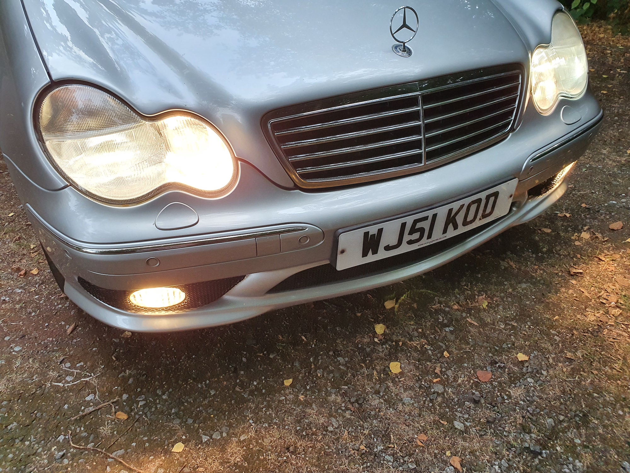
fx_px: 473
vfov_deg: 53.1
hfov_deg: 67.3
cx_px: 315
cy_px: 236
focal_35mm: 26
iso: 160
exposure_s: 1/100
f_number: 2.4
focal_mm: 4.32
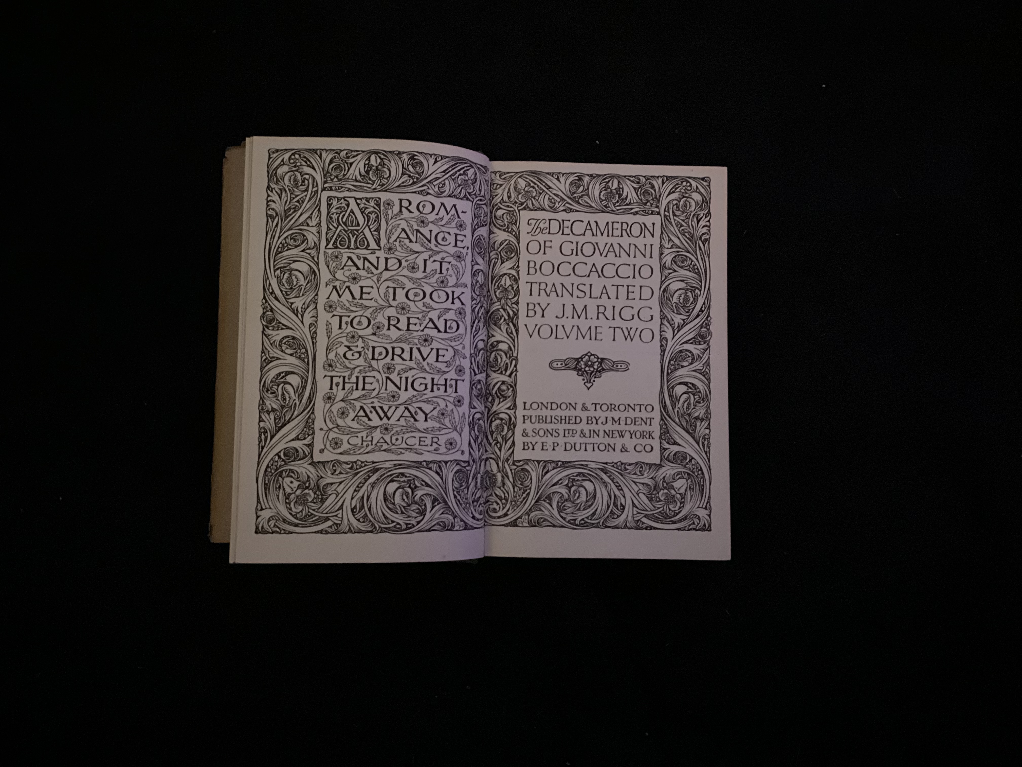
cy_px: 384
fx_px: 856
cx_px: 511
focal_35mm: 29
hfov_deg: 61.7
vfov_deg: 48.2
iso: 1600
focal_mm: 3
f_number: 1.8
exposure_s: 1/15
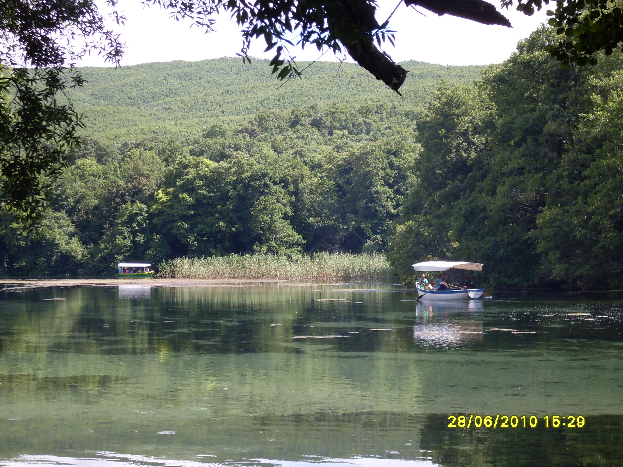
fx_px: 1656
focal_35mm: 92
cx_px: 312
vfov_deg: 16.1
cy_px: 234
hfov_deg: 21.3
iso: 80
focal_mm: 15.3
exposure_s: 1/180
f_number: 4.4
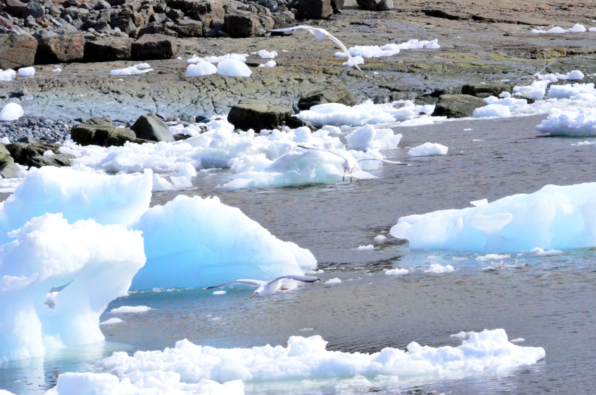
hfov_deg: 9.6
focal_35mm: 215
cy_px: 197
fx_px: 3545
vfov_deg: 6.4
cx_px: 299
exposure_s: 1/1250
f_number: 25
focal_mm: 135
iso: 6400
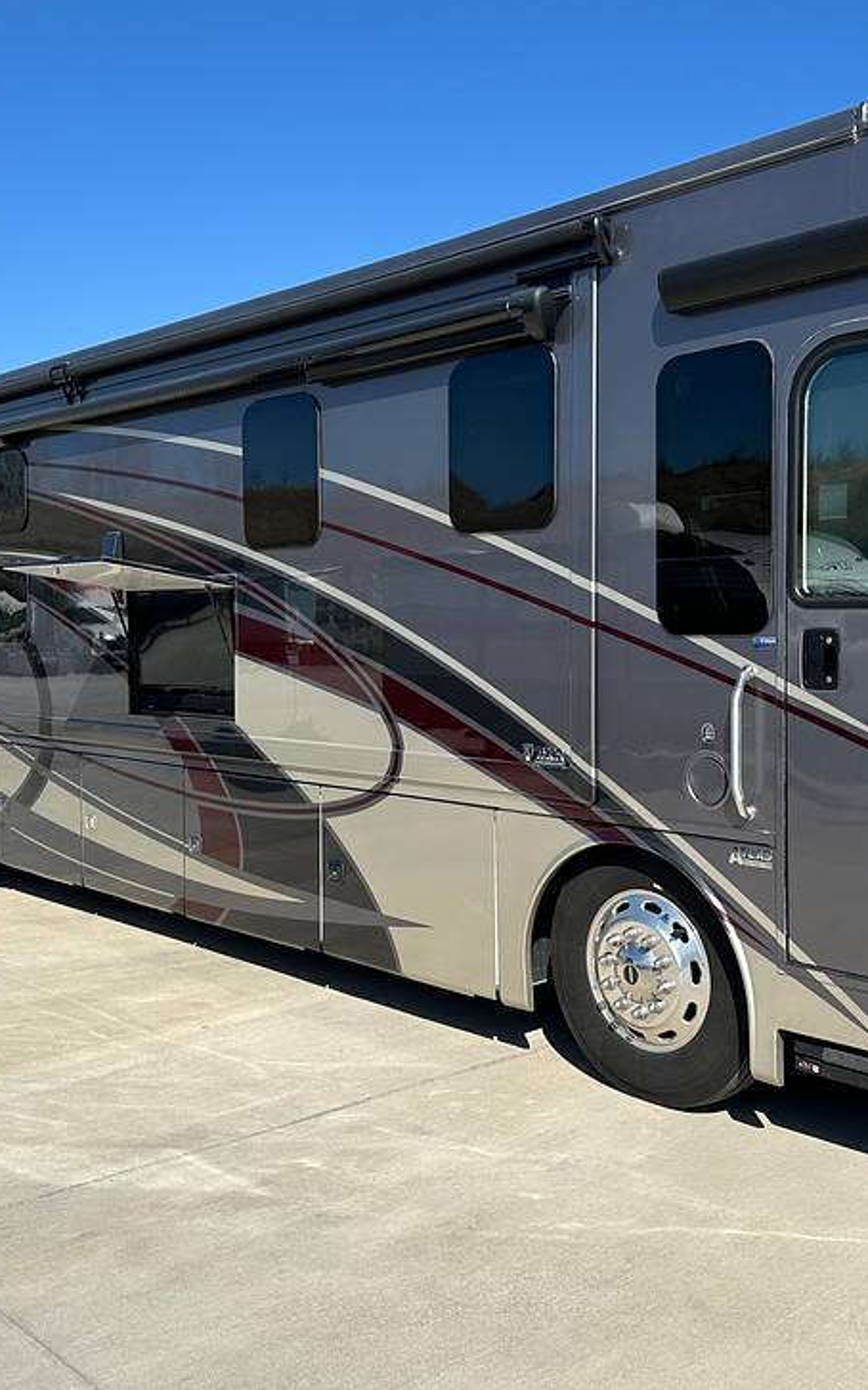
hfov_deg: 36.1
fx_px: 1326
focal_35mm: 35
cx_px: 533
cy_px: 677
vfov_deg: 55.3
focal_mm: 6.86
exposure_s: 1/5000
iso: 80
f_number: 1.78
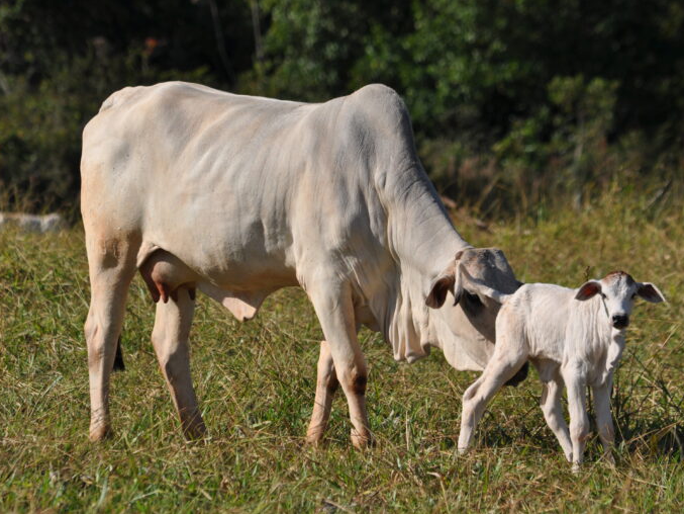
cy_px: 257
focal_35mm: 392
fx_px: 7747
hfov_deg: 5.1
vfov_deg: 3.8
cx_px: 364
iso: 200
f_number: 7.1
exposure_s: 1/800
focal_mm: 240
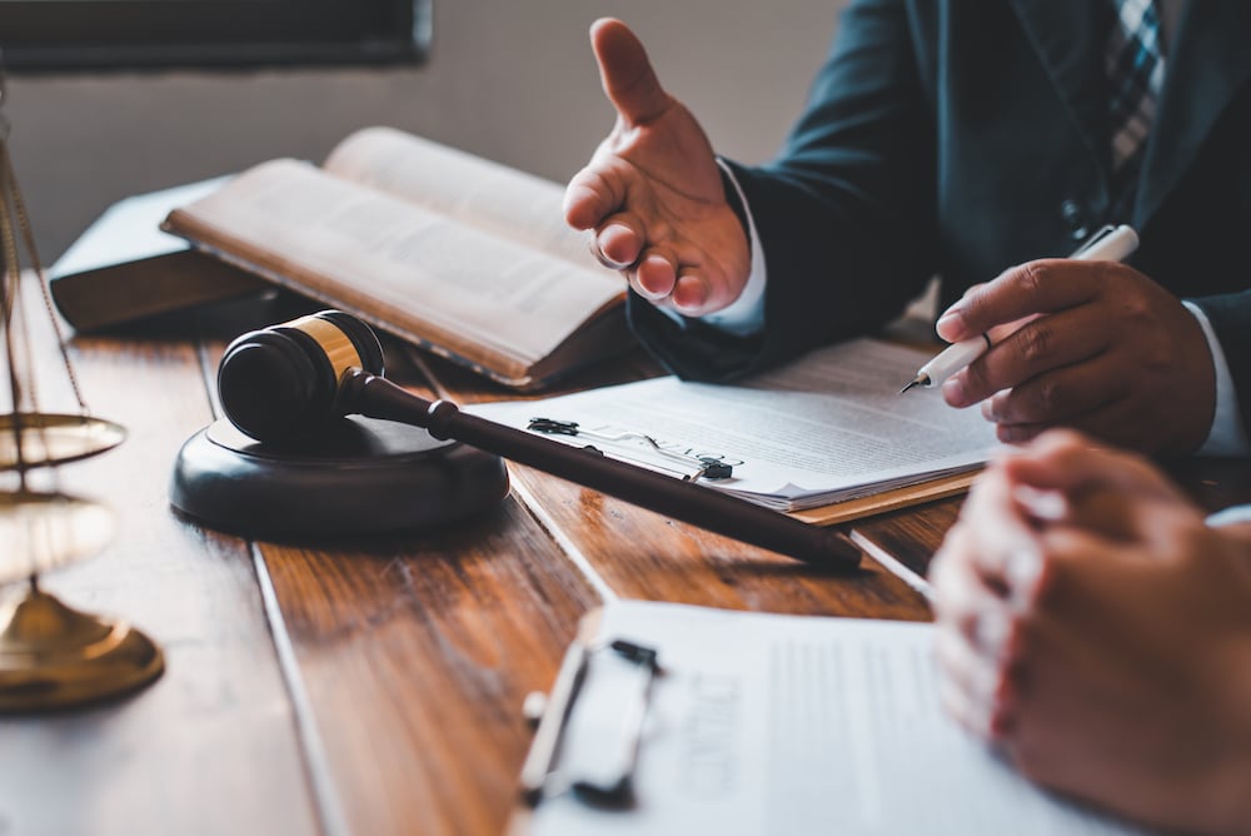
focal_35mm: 50
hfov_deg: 39.6
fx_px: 1738
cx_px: 626
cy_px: 418
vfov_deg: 27.0
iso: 160
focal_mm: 50
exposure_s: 1/100
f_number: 3.5
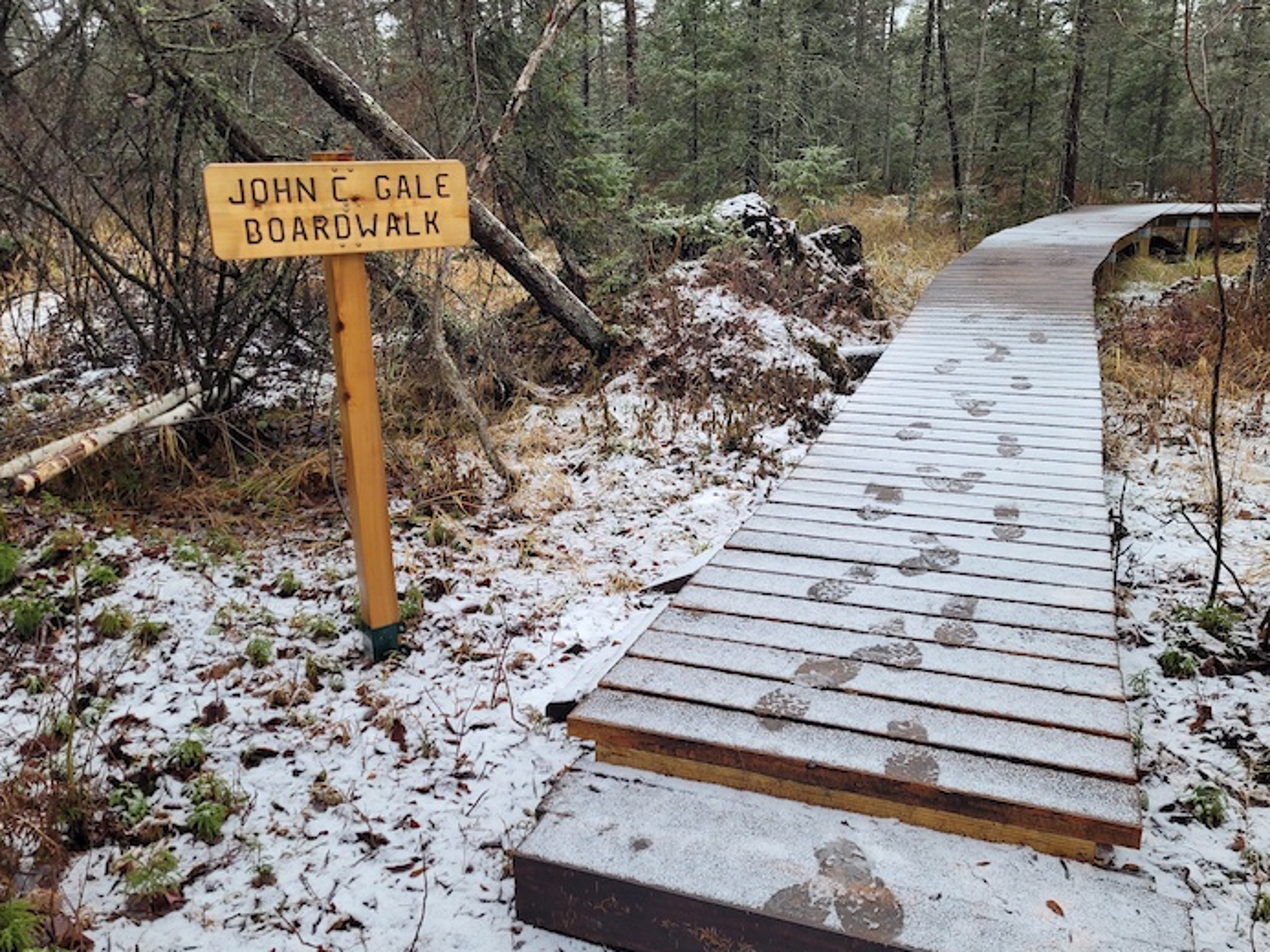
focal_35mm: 30
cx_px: 665
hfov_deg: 59.9
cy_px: 480
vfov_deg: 46.8
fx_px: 1101
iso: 50
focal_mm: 5.4
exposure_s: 1/120
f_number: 1.8
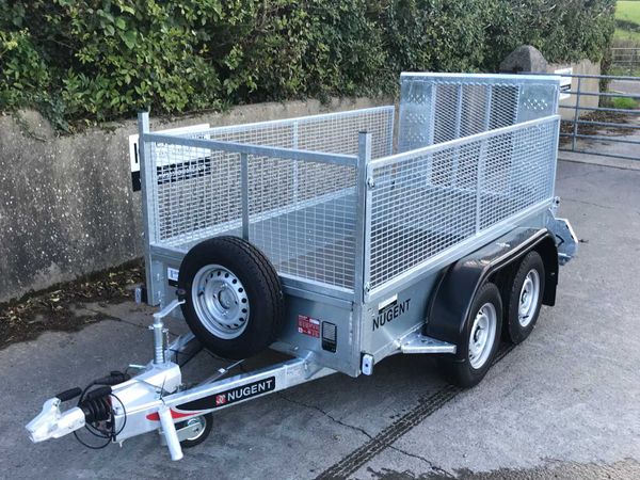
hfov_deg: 55.4
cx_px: 320
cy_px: 240
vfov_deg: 42.9
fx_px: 610
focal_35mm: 33
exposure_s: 1/126
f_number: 1.8
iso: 20
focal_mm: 3.99
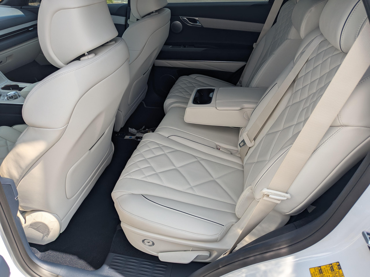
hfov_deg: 71.6
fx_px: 257
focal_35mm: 24
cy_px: 138
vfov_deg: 56.8
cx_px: 185
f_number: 1.85
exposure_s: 1/877
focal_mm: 6.81
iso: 44
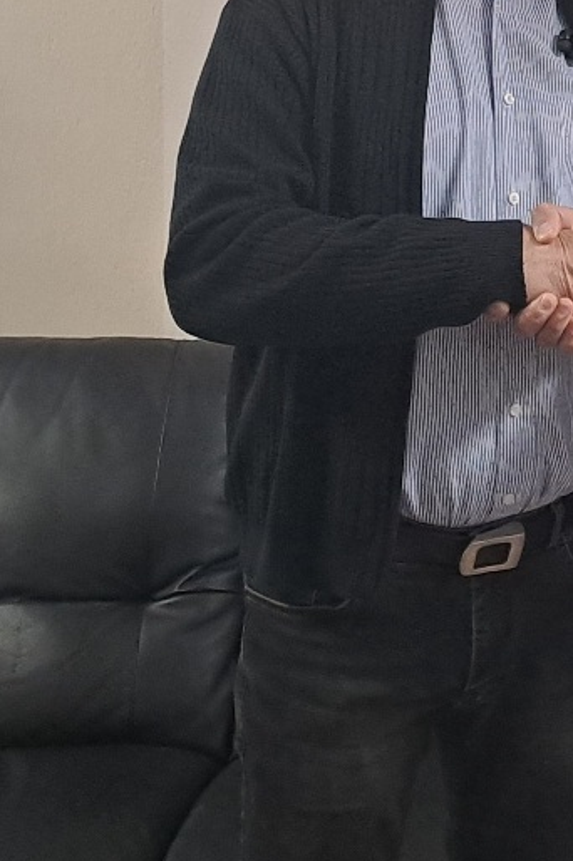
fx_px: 1936
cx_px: 697
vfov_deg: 23.7
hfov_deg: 16.1
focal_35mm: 81
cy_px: -55
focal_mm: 4.65
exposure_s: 1/50
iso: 250
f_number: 1.8
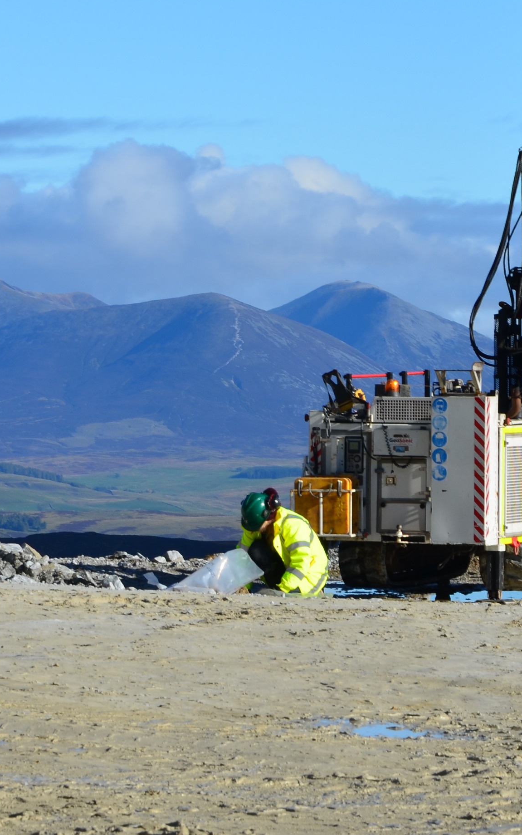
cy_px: 268
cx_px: 293
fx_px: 5577
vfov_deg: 8.6
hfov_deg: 5.4
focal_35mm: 245
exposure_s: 1/200
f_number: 11
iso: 100
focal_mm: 75
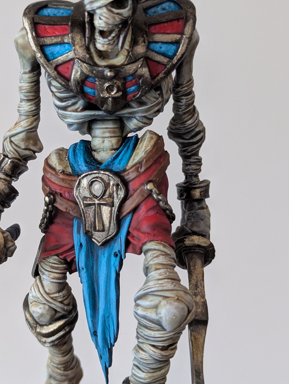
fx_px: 855
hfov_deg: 19.1
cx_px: 103
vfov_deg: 25.3
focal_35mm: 77
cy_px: 181
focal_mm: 6.81
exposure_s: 1/116
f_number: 1.85
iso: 217
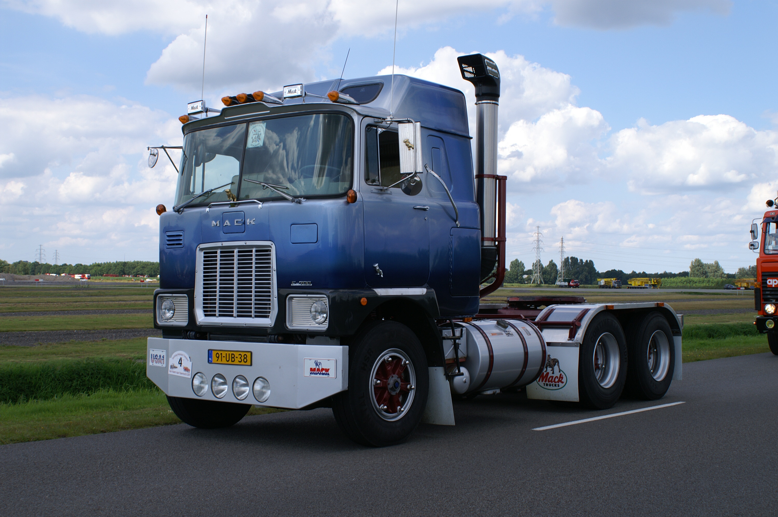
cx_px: 389
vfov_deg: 29.8
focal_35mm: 45
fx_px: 972
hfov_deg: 43.6
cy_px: 258
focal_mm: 30
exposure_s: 1/160
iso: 100
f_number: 11
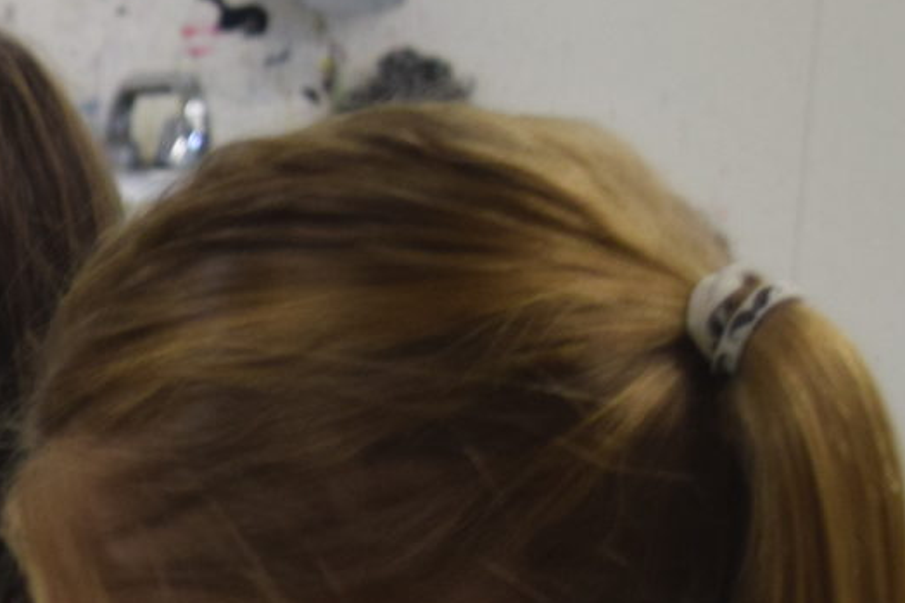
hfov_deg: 7.6
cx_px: -1180
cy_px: 967
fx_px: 6444
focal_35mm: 256
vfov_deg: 5.3
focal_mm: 35
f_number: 4.5
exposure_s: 1/60
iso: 560
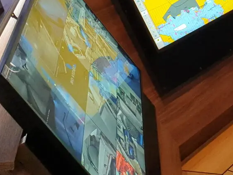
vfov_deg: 14.1
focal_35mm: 94
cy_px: -132
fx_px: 633
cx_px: 297
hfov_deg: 19.4
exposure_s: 1/100
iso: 80
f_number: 2.4
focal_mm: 4.3
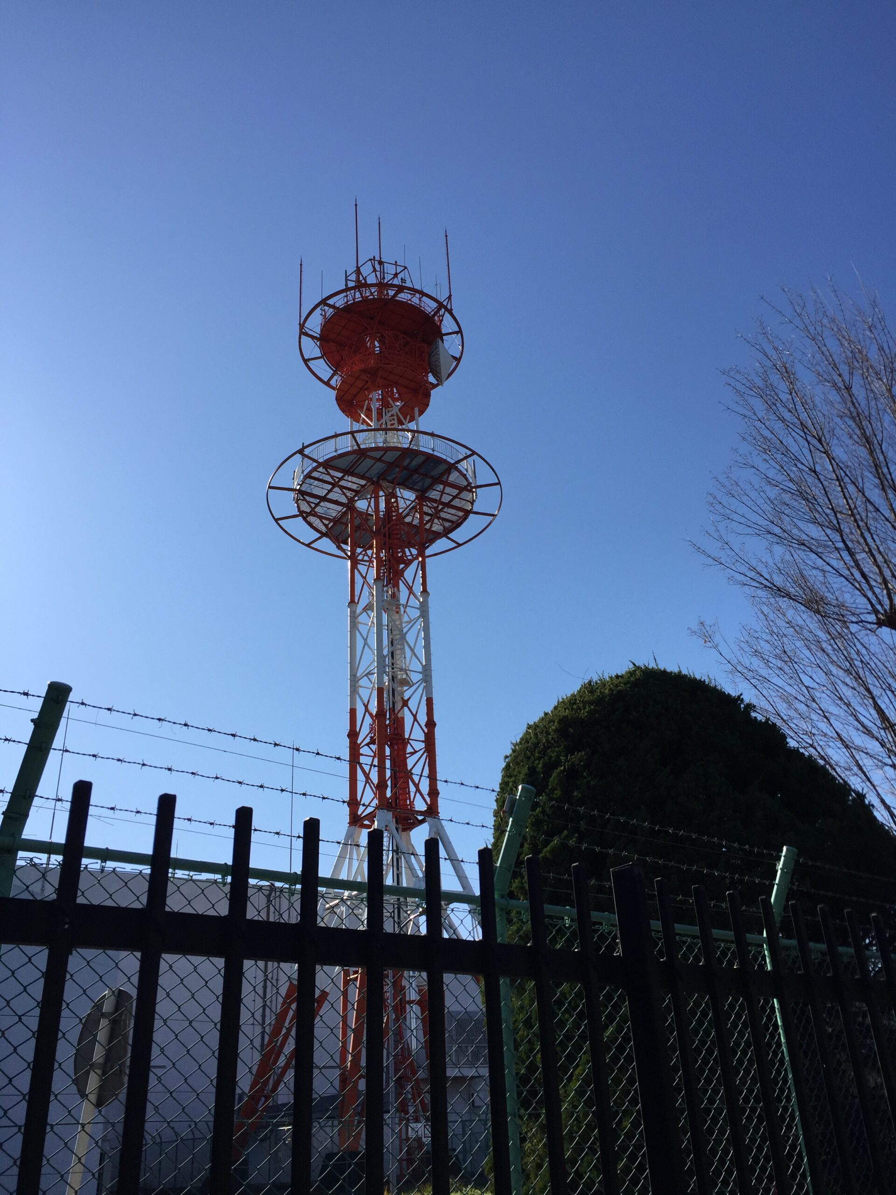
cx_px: 448
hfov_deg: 48.2
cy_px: 598
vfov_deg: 61.7
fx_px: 1001
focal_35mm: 29
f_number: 2.2
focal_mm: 4.15
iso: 32
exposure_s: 1/2825
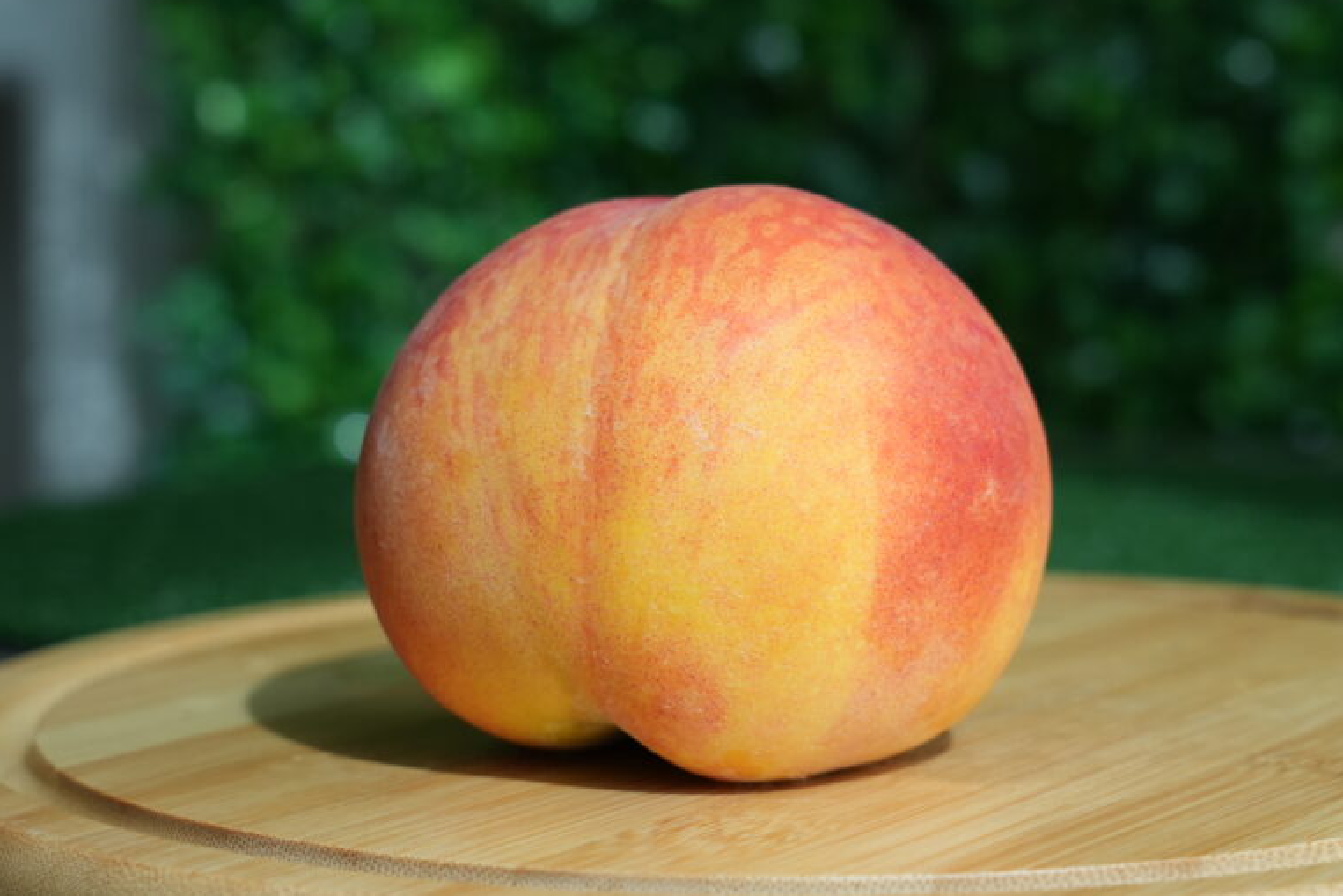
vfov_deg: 14.0
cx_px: 642
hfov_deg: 20.8
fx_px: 3656
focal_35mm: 98
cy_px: 450
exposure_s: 1/160
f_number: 7.1
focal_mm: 73
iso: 800
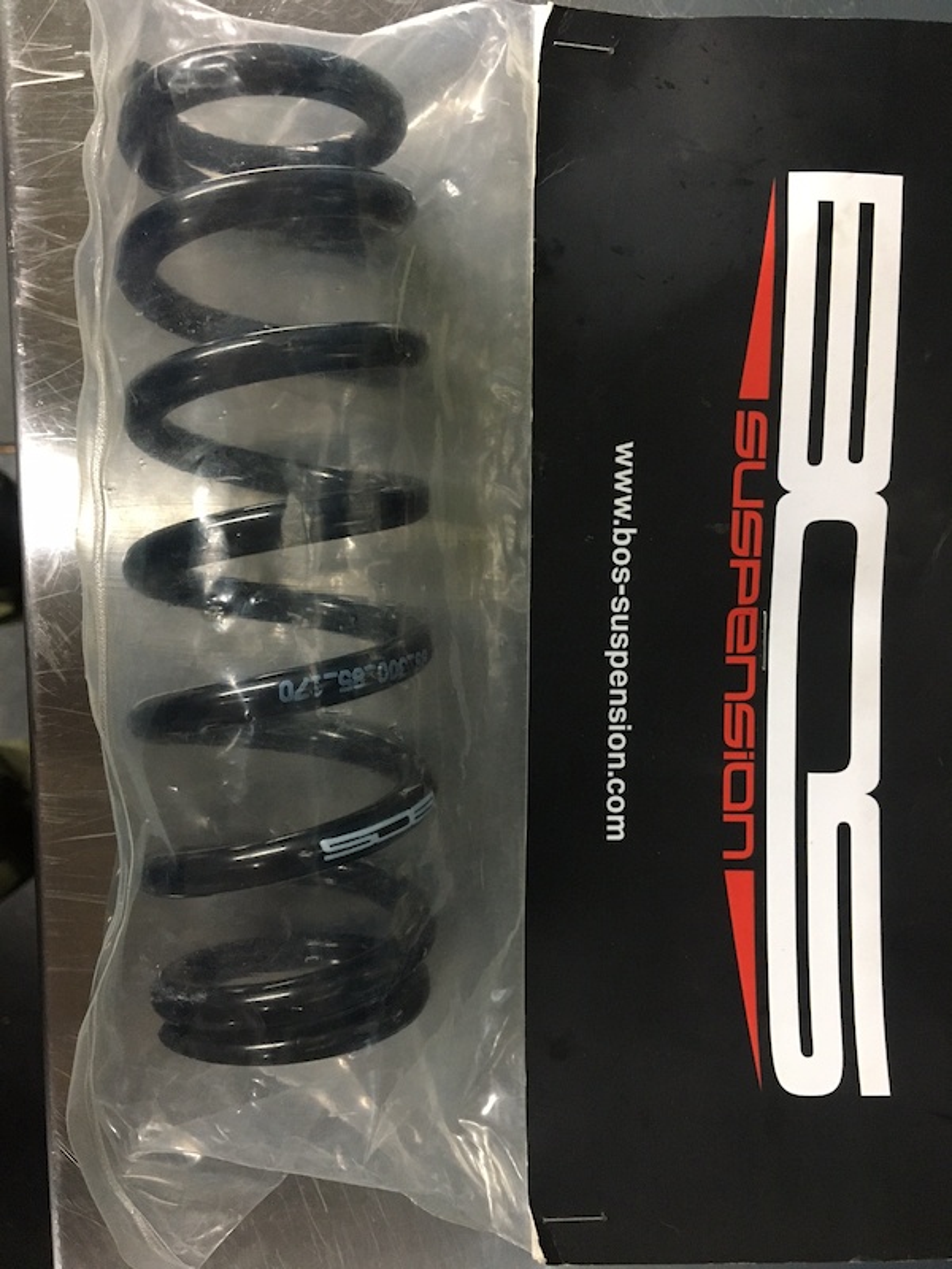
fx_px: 1063
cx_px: 476
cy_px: 634
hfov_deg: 48.2
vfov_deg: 61.7
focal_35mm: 29
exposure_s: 1/24
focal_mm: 4.15
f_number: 2.2
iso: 200
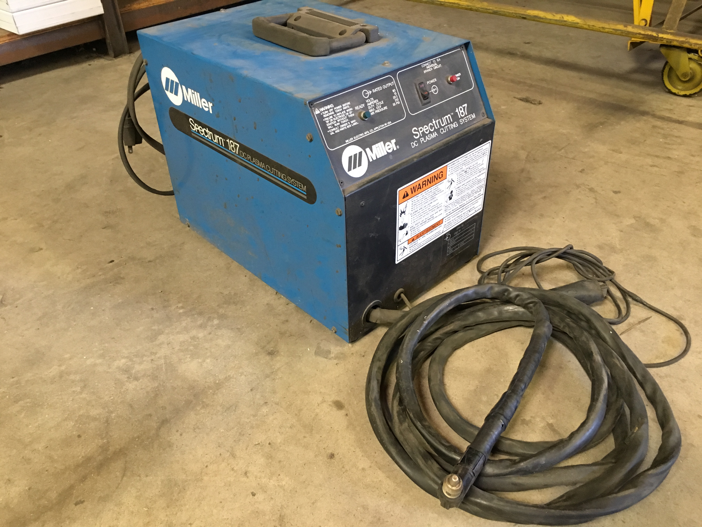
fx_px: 588
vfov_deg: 48.2
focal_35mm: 29
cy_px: 264
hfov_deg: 61.7
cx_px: 351
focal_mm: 4.15
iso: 200
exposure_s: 1/17
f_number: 2.2
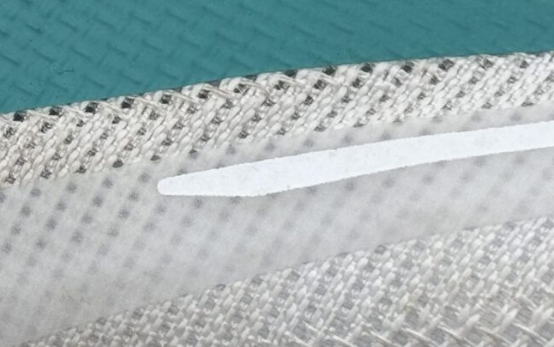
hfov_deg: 16.9
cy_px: -48
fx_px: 1827
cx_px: -2
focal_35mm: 121
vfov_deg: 10.7
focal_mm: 6.76
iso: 64
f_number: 1.78
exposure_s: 1/231
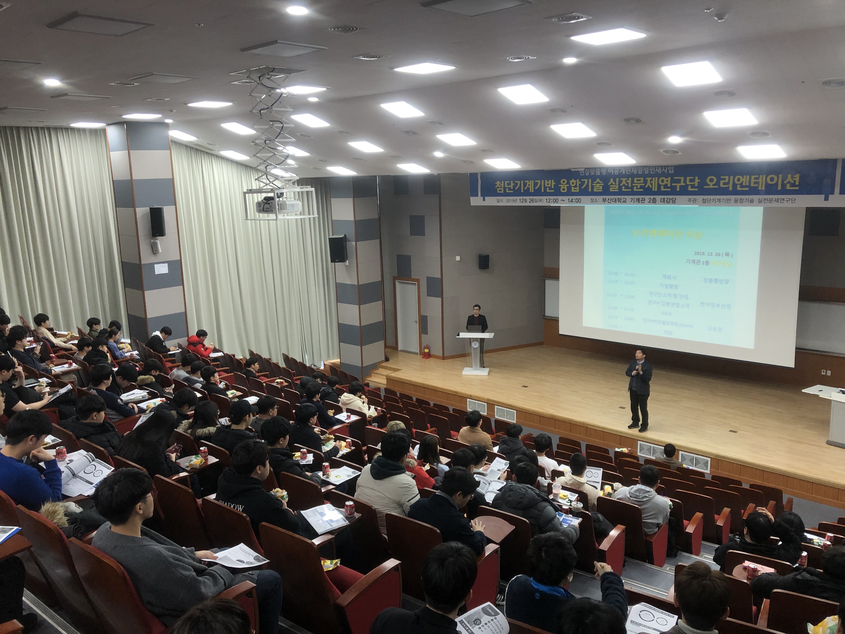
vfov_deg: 49.7
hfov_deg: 63.4
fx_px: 683
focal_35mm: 28
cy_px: 317
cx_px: 422
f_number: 1.8
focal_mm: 3.99
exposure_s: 1/30
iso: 25
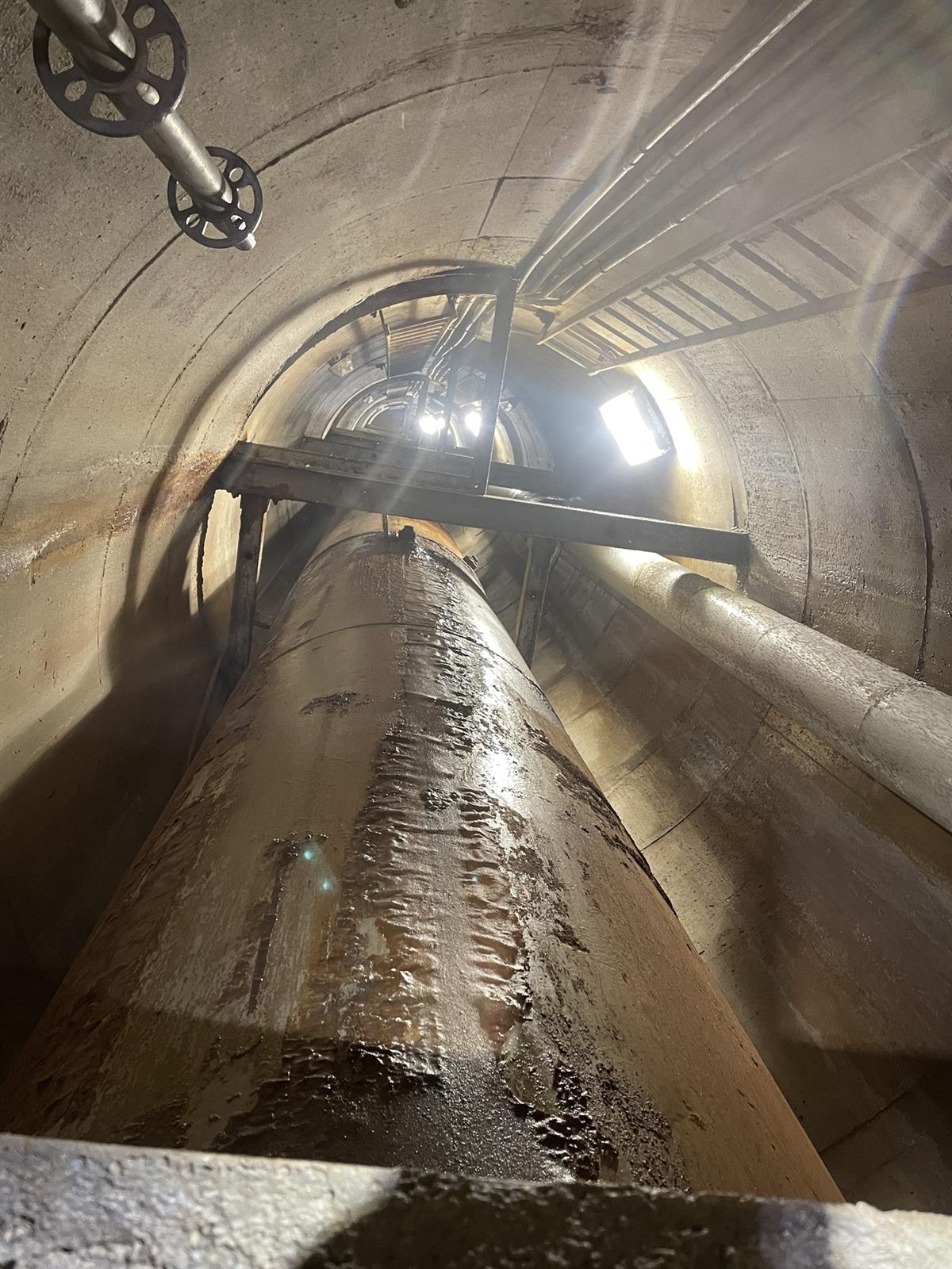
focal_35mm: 26
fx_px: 953
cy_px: 634
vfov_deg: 67.3
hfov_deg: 53.1
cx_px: 476
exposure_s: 1/60
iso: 250
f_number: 1.6
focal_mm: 4.2
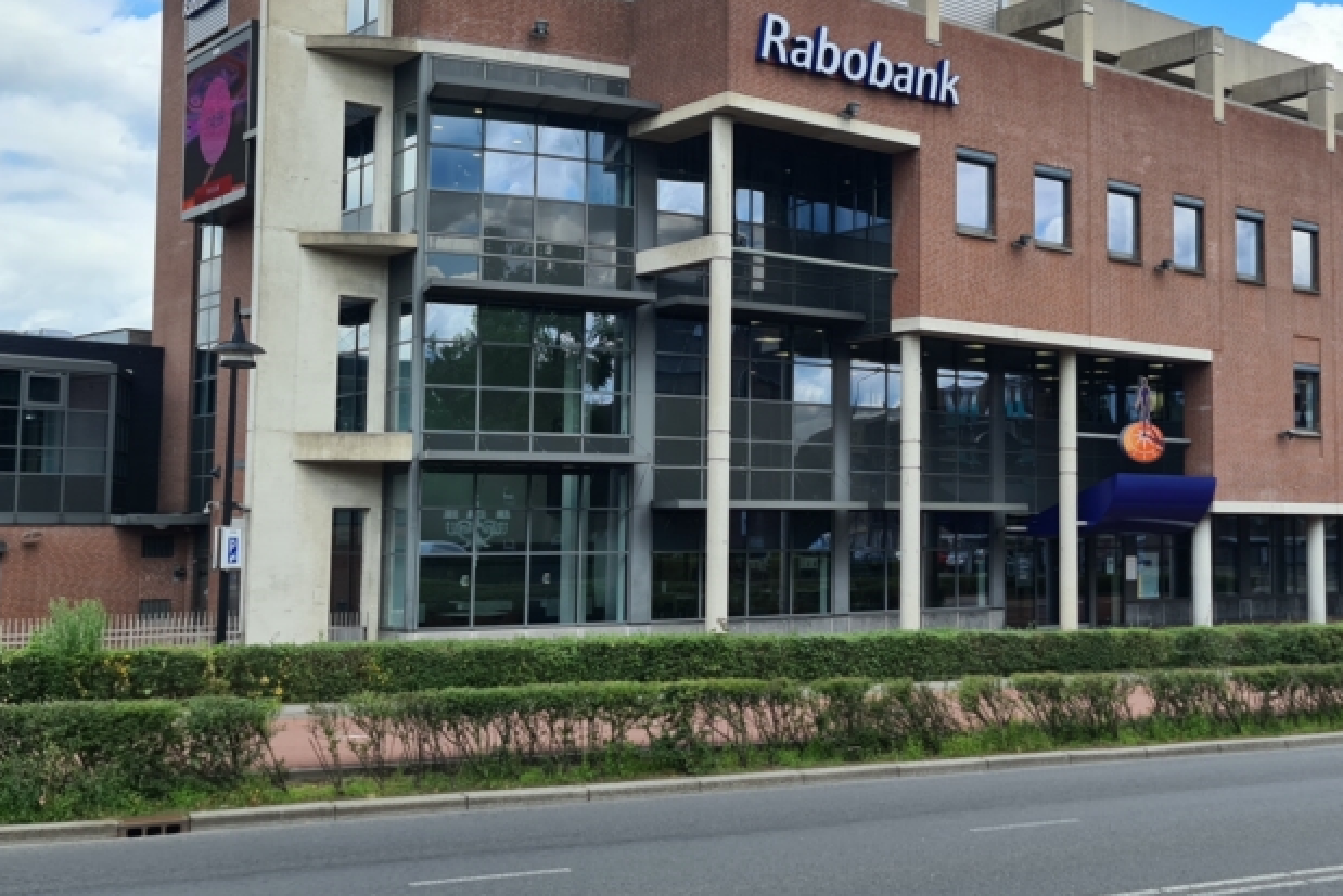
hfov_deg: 44.7
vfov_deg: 31.2
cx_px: 898
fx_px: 1604
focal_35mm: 43
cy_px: 399
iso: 50
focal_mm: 7
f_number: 1.8
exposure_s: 1/465
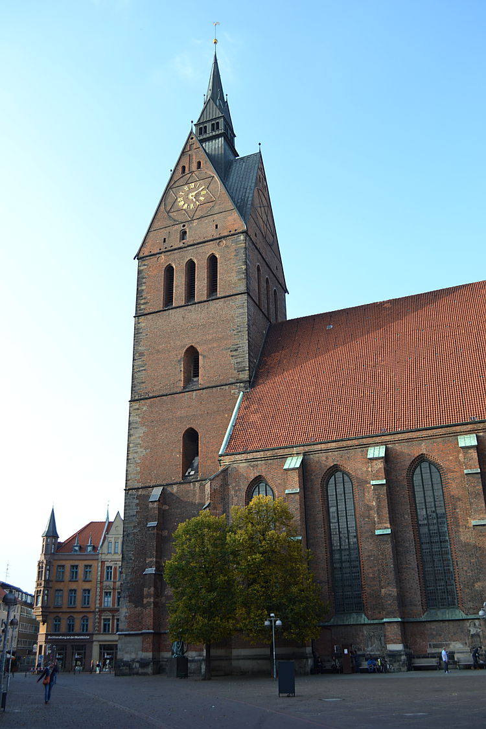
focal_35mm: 33
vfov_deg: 57.2
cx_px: 243
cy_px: 364
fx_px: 668
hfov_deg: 40.0
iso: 100
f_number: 6.3
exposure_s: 1/160
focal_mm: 22
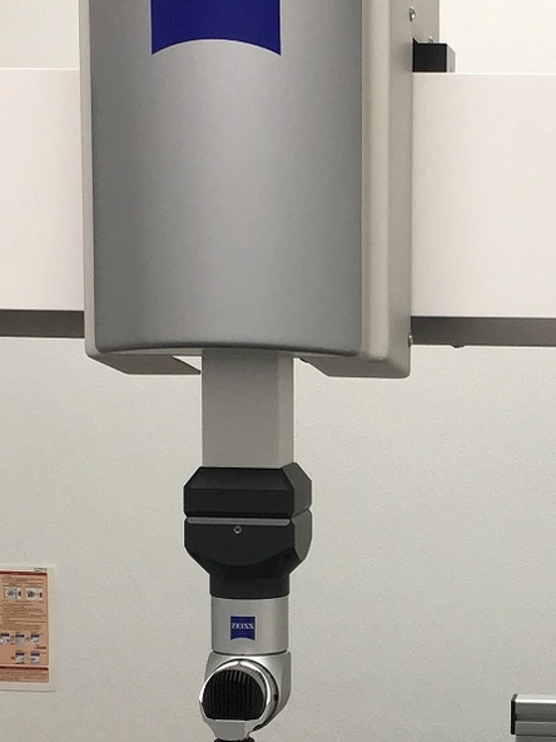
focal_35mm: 98
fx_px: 2099
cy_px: 589
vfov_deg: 19.8
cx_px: 530
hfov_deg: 14.9
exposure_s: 1/120
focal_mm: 4.15
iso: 40
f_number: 2.2
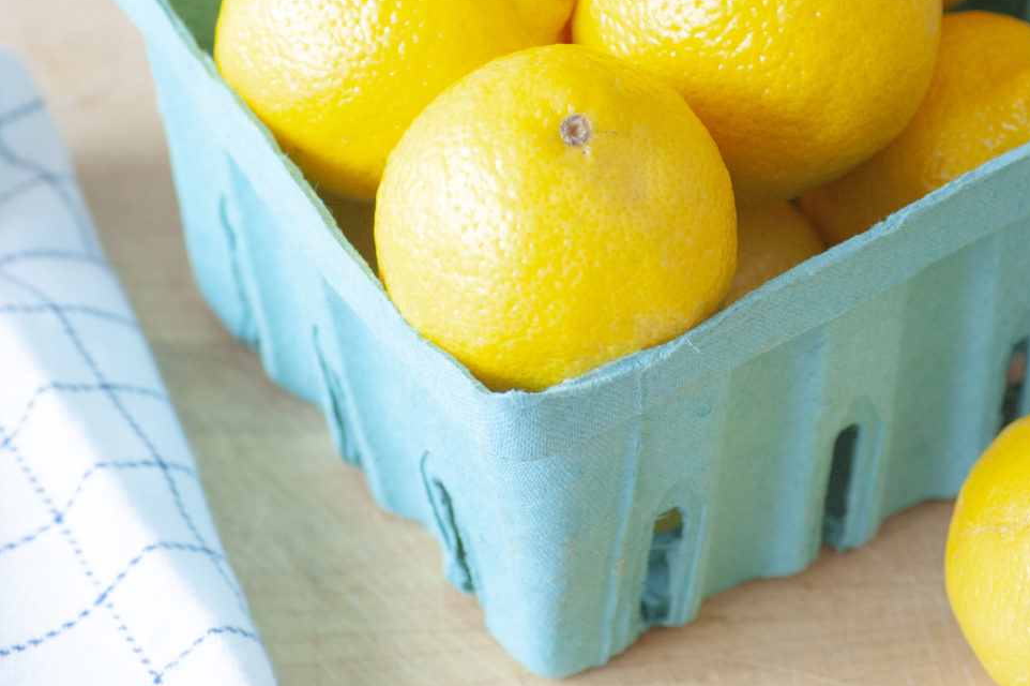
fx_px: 5947
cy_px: 157
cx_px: 693
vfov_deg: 6.6
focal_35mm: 208
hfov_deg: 9.9
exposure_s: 1/250
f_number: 7.1
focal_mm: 100
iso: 1250
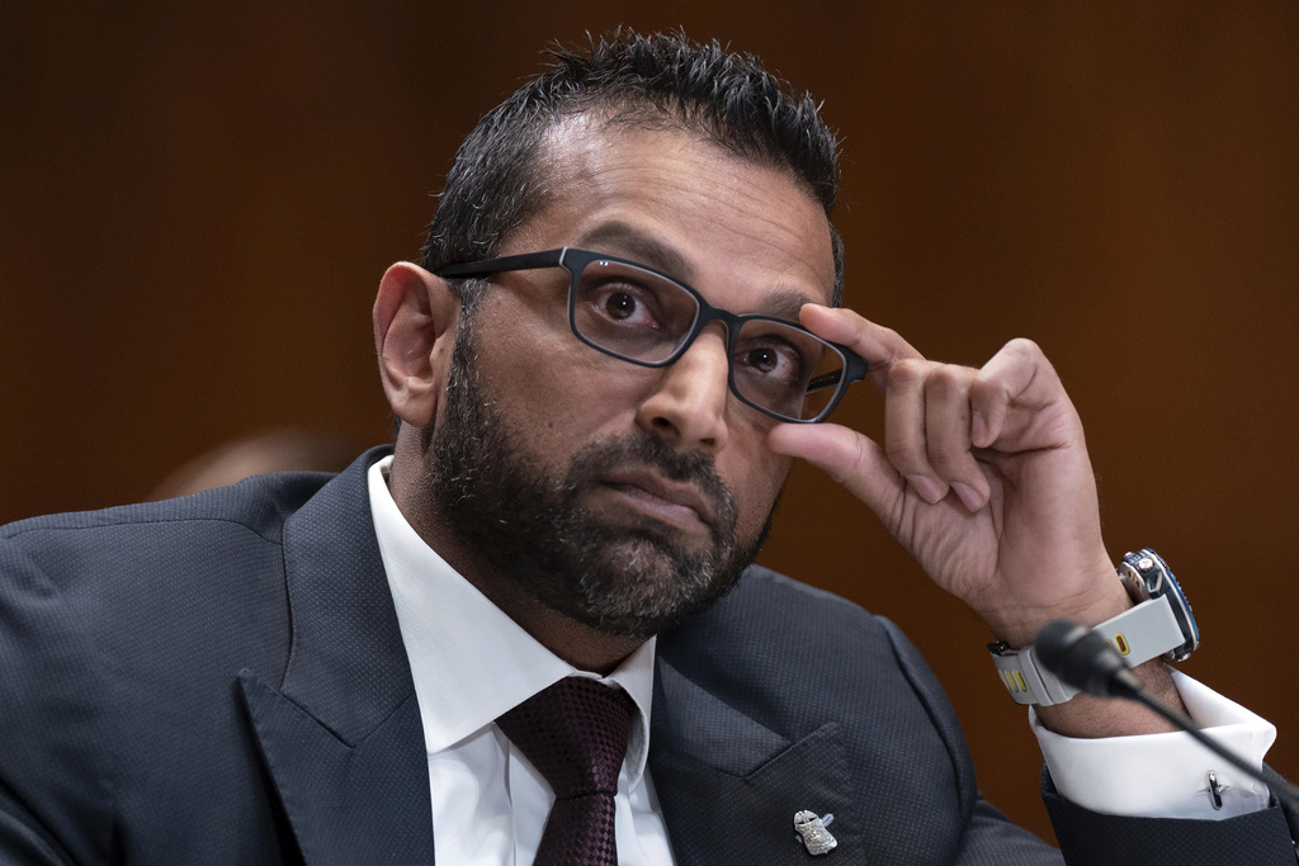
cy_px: 433
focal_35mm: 149
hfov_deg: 13.8
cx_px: 650
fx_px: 5377
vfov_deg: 9.2
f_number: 3.2
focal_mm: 149
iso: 2000
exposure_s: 1/320
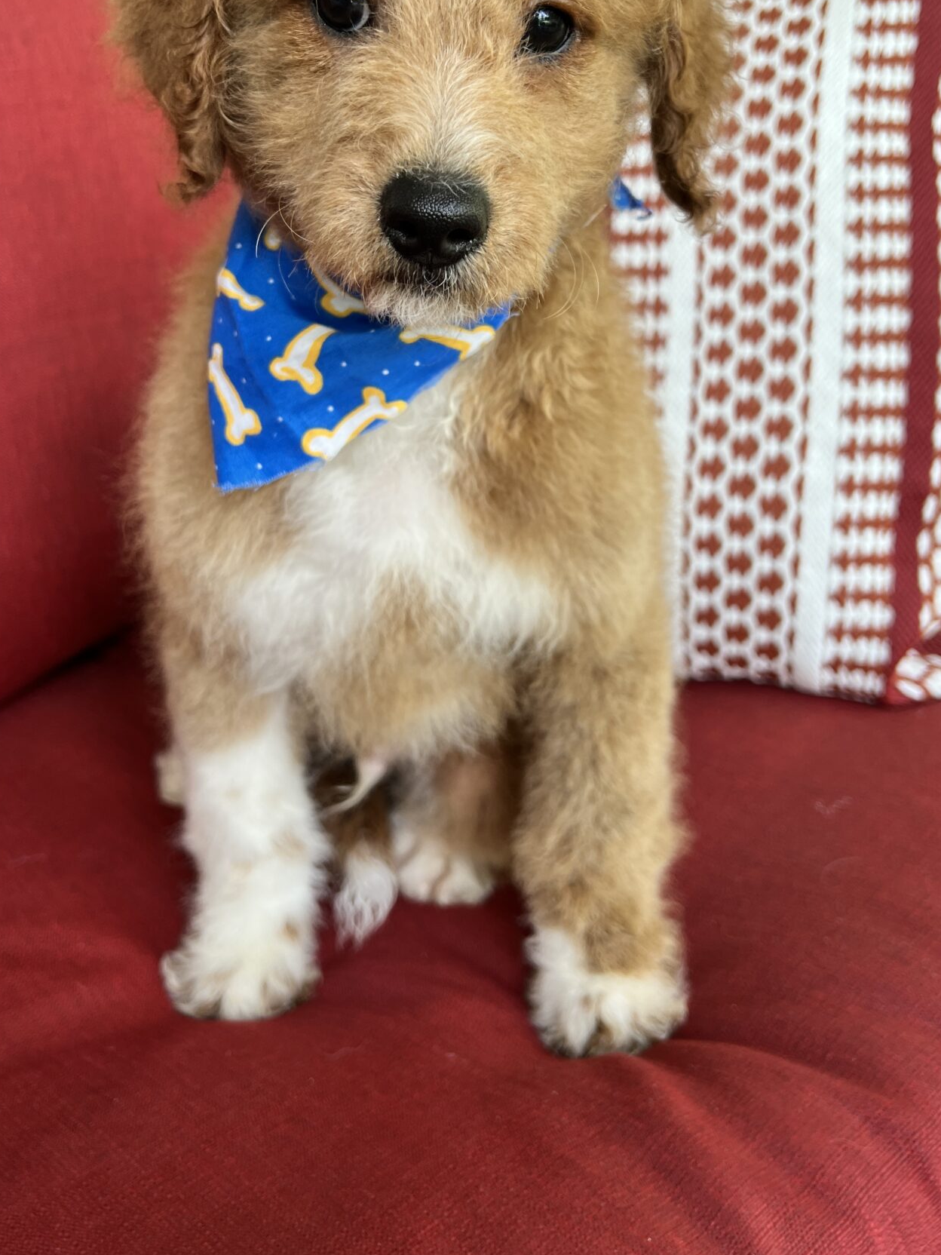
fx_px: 1160
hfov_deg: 44.2
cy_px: 487
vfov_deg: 56.3
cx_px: 484
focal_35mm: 32
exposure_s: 1/148
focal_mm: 5.7
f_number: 1.5
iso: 32
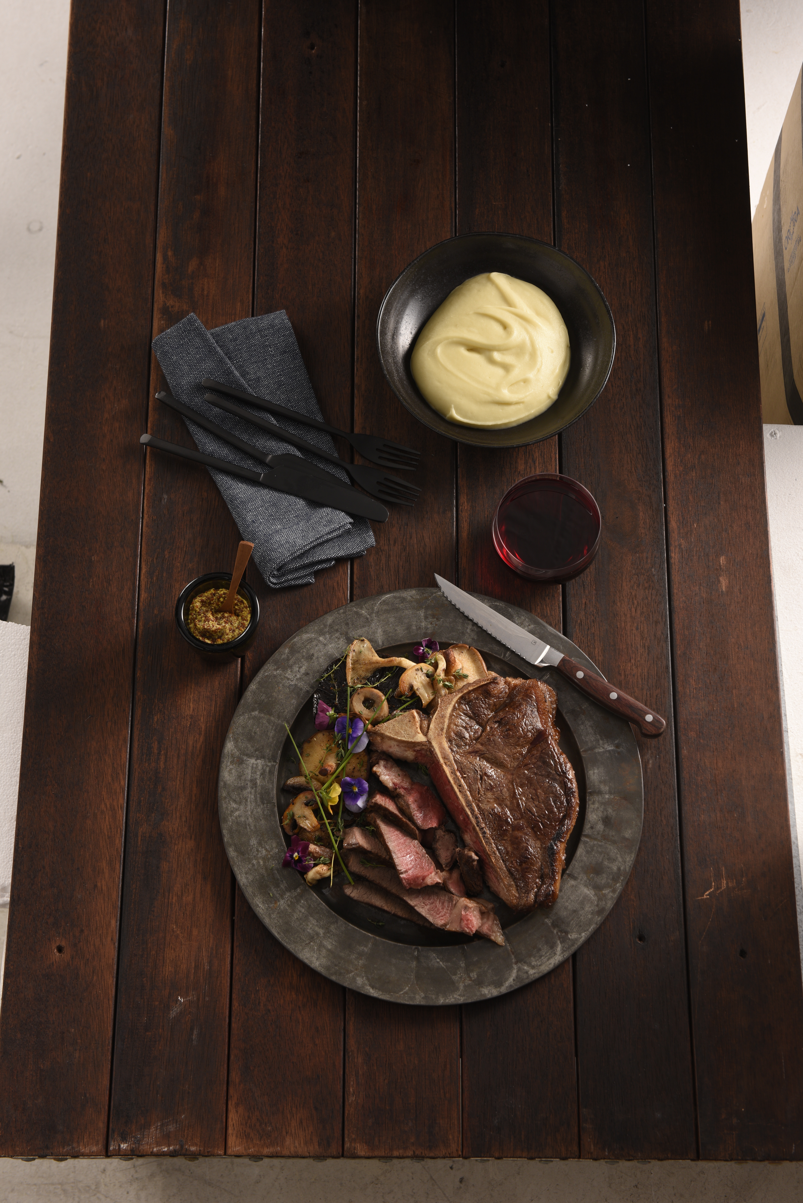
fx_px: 1872
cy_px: 602
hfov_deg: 24.2
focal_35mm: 56
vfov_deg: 35.6
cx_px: 402
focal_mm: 56
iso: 100
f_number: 8
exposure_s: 1/100
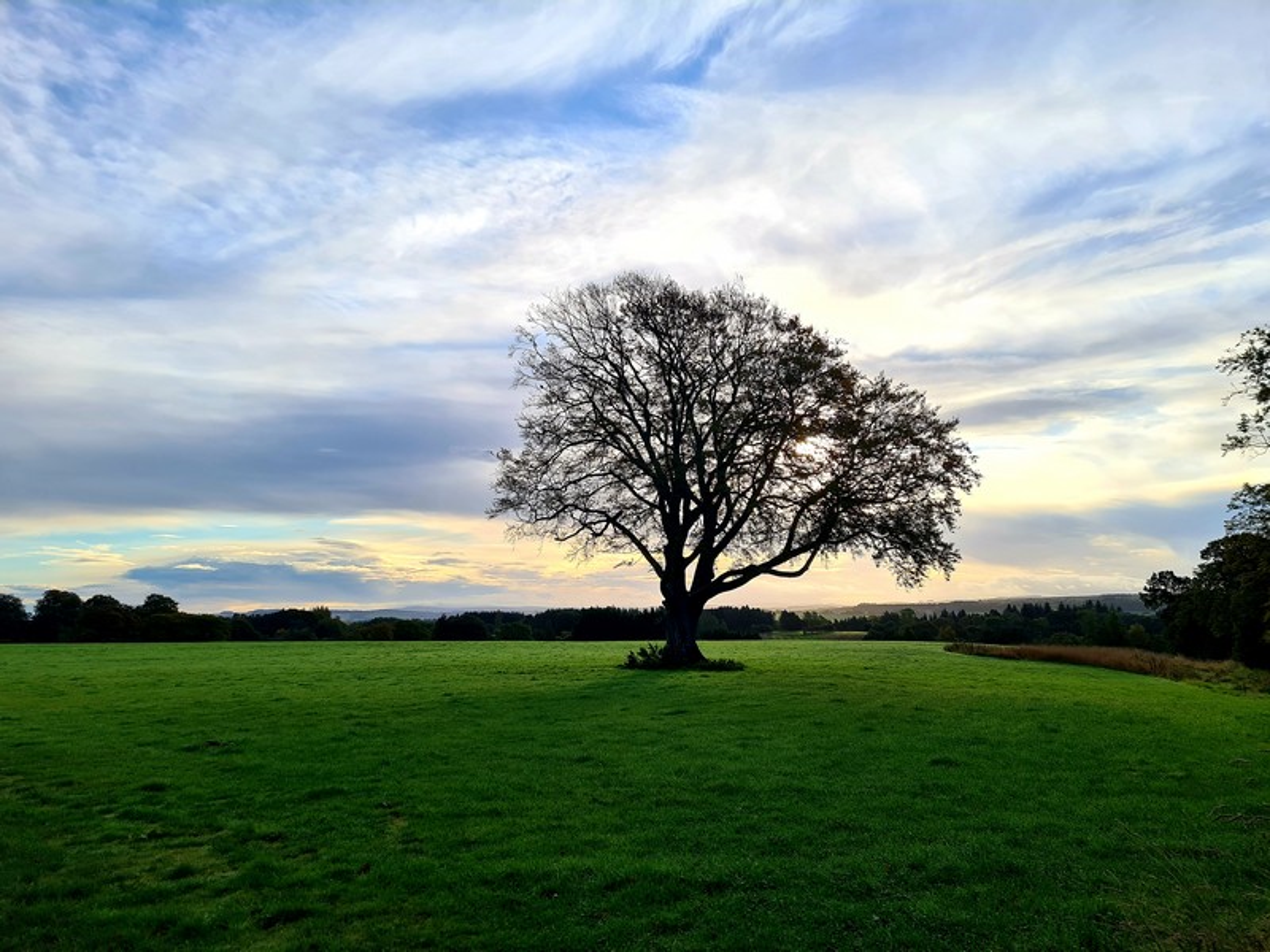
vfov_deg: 53.1
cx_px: 635
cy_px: 476
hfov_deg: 67.3
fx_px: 954
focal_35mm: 26
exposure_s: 1/2500
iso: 50
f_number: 1.8
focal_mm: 5.4
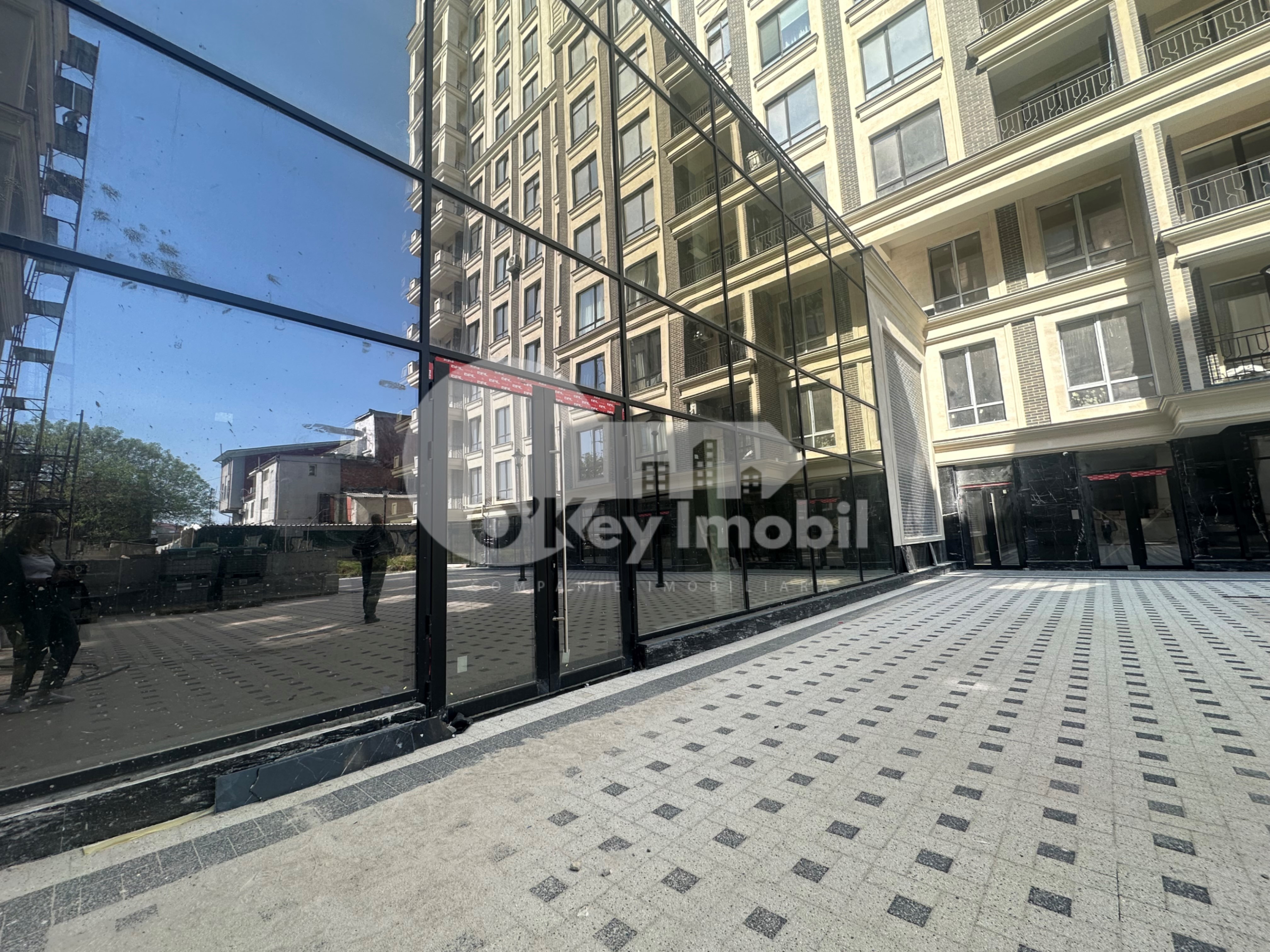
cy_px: 476
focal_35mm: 14
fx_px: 514
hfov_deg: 102.1
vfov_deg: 85.7
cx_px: 635
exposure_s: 1/415
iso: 40
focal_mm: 2.22
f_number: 2.2
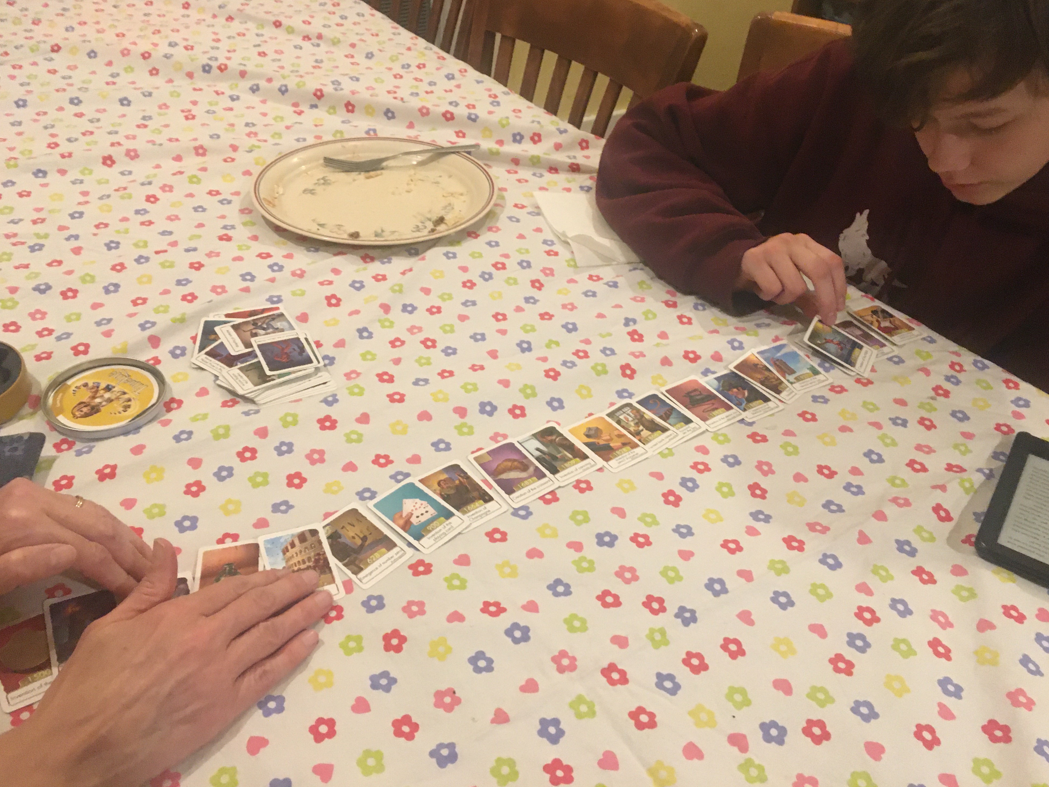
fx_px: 909
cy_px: 382
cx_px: 534
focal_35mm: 30
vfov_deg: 46.8
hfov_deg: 60.0
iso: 250
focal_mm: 4.15
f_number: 2.2
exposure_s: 1/30
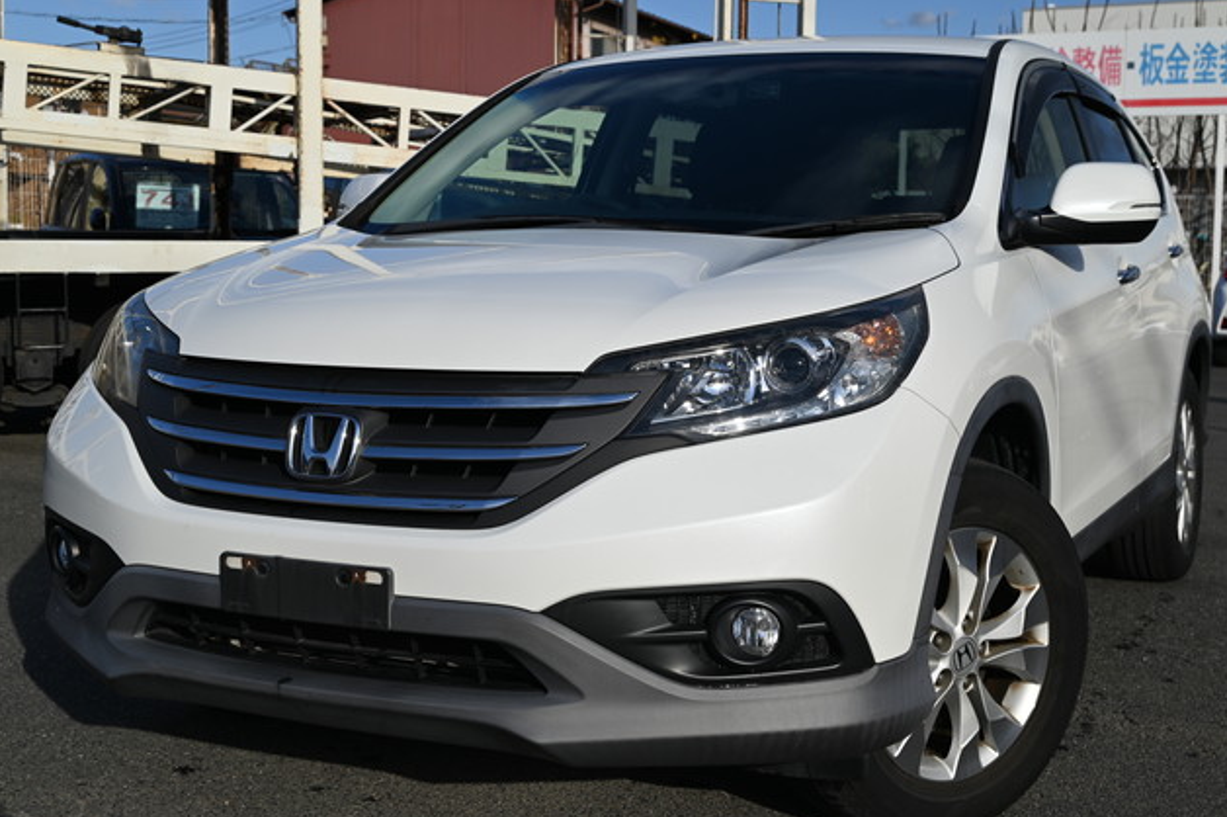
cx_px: 621
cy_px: 413
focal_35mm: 51
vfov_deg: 26.5
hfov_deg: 38.9
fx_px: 1737
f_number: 8
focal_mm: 50
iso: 100
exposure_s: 1/500
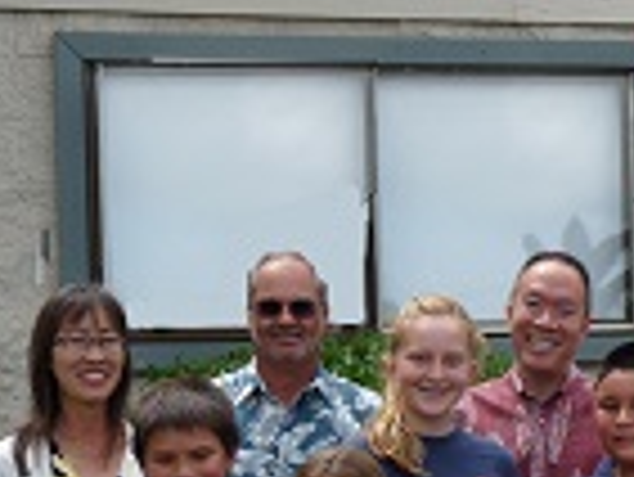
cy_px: 418
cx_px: 722
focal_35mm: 127
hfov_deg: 15.1
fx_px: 2328
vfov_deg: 11.6
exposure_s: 1/250
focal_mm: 8.7
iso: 100
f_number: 5
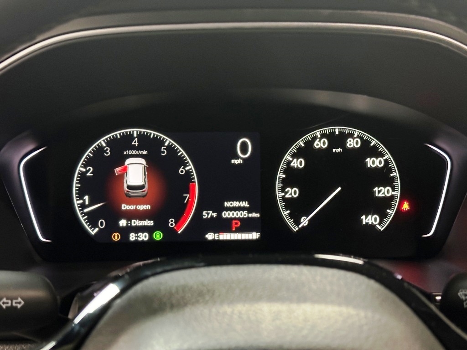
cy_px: 175
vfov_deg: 30.3
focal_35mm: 48
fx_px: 648
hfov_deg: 39.7
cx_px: 234
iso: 640
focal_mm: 6.86
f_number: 1.78
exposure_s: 1/26
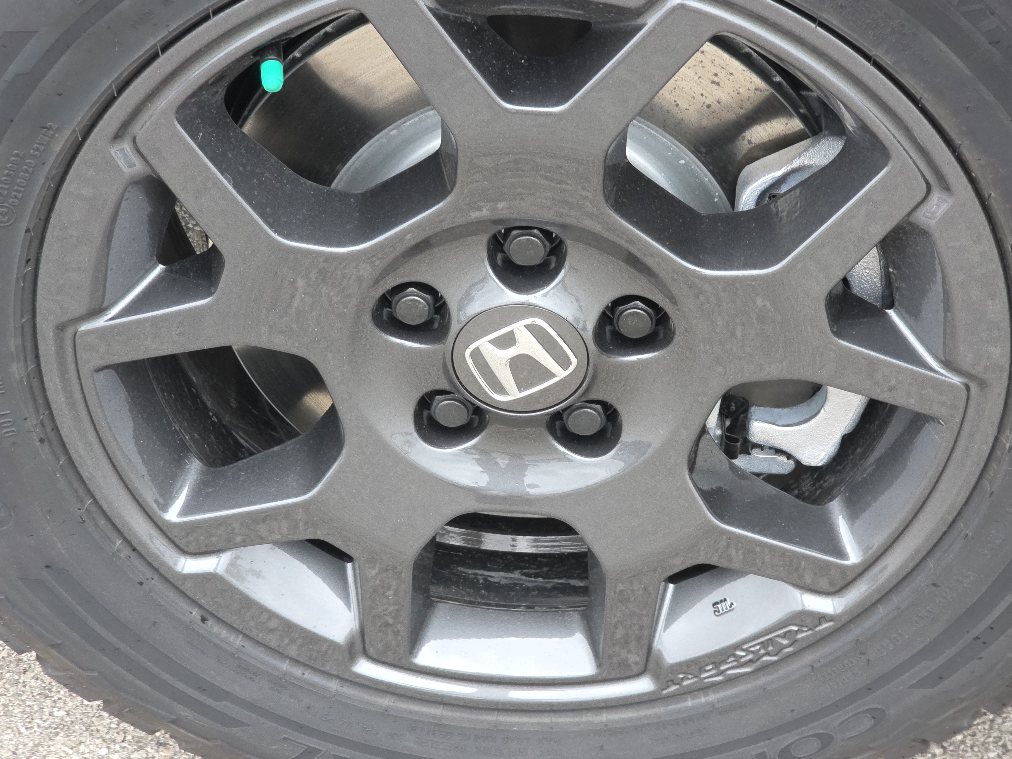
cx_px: 485
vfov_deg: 19.4
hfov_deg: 25.7
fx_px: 2222
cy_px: 361
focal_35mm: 76
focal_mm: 7.9
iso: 64
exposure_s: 1/120
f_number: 2.4
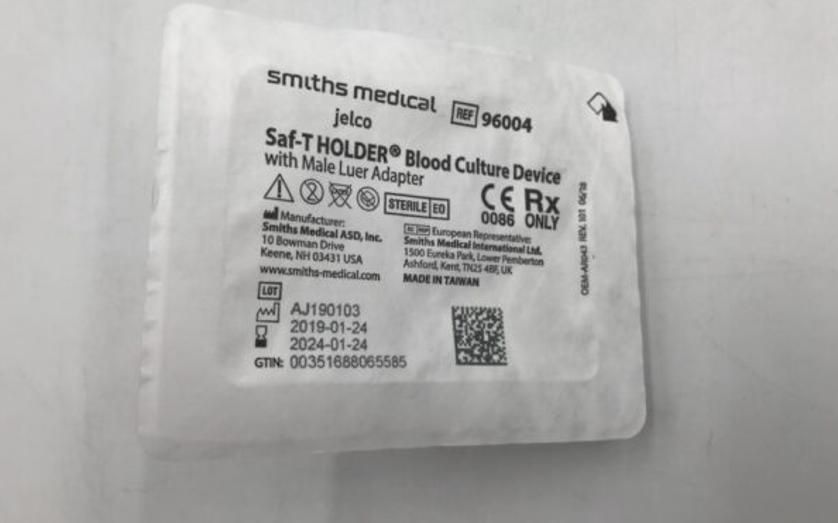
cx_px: 419
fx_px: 685
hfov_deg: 62.9
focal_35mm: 30
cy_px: 233
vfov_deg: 41.8
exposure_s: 1/160
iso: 20
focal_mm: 3.99
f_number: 1.8
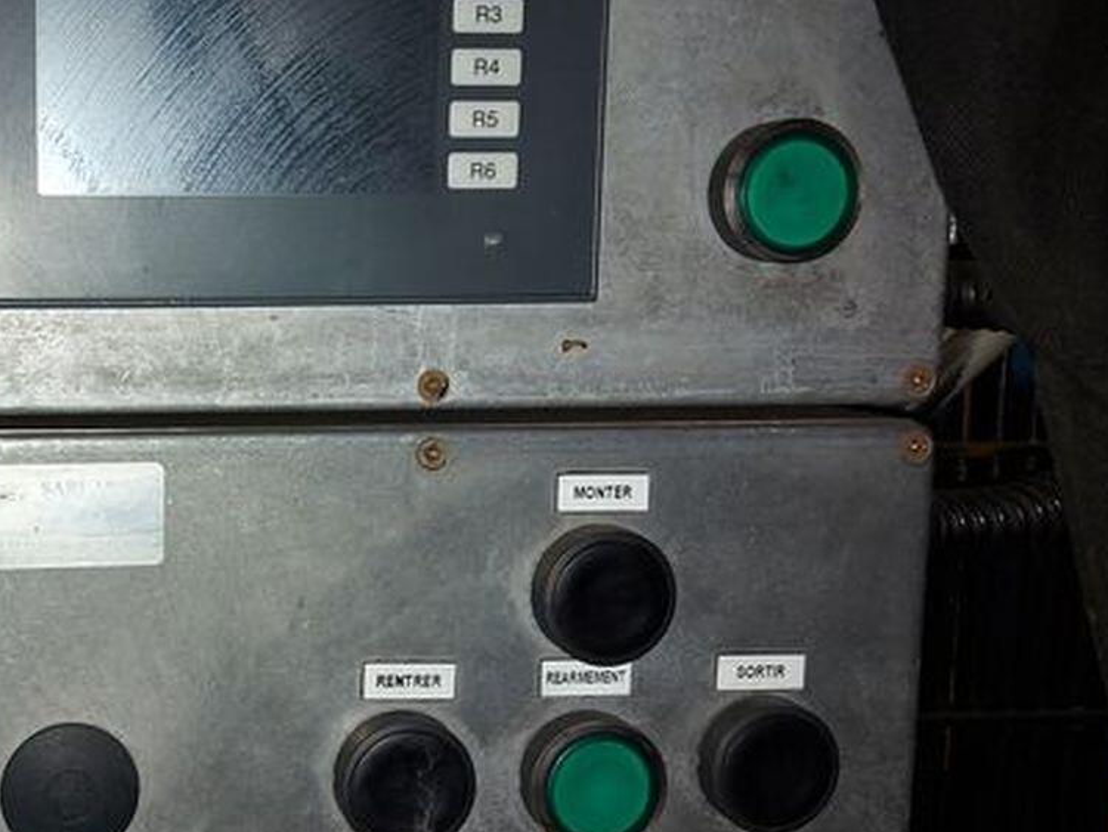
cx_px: 174
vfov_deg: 30.3
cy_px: 404
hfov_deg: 37.8
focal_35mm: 48
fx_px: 1537
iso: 50
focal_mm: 5.23
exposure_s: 1/50
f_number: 1.8
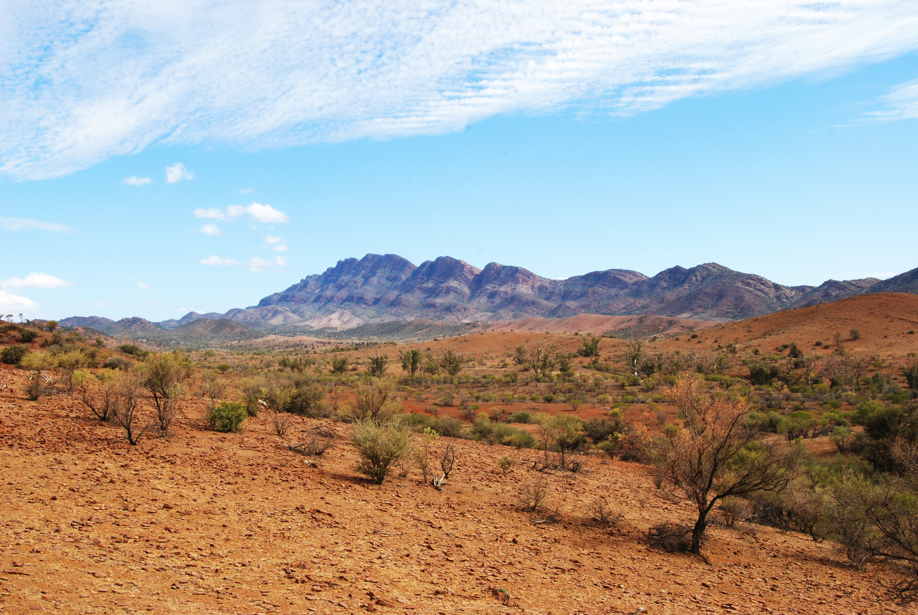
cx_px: 459
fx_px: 919
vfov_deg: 37.0
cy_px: 308
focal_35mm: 36
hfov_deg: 53.1
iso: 200
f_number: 16
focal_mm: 24
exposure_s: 1/100
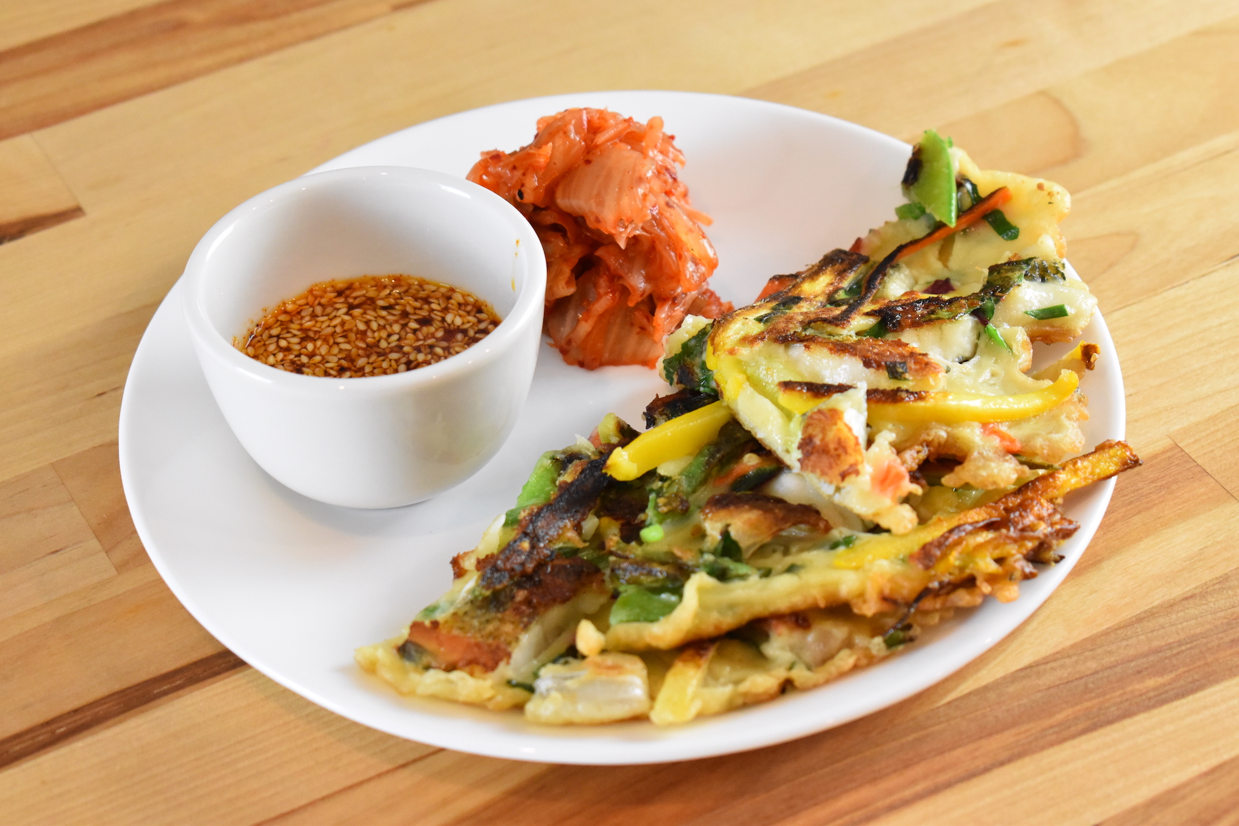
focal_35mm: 82
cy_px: 413
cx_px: 620
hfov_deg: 24.6
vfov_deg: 16.6
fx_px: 2839
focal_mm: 55
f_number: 5.6
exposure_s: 1/125
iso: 2800
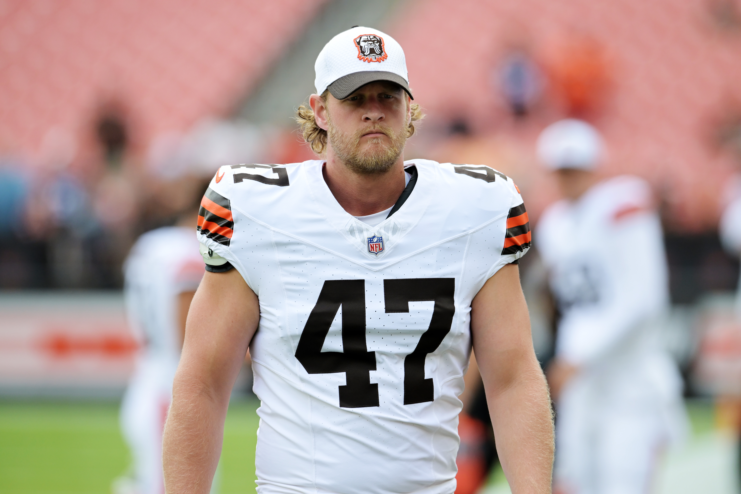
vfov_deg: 3.4
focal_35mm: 400
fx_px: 8233
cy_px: 247
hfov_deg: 5.2
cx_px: 370
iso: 900
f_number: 4
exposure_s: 1/2500
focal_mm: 400
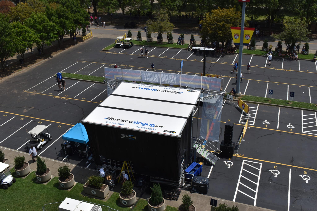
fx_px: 317
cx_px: 158
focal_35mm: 36
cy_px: 106
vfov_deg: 36.9
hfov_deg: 53.1
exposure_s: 1/400
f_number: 10
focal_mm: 24
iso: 100
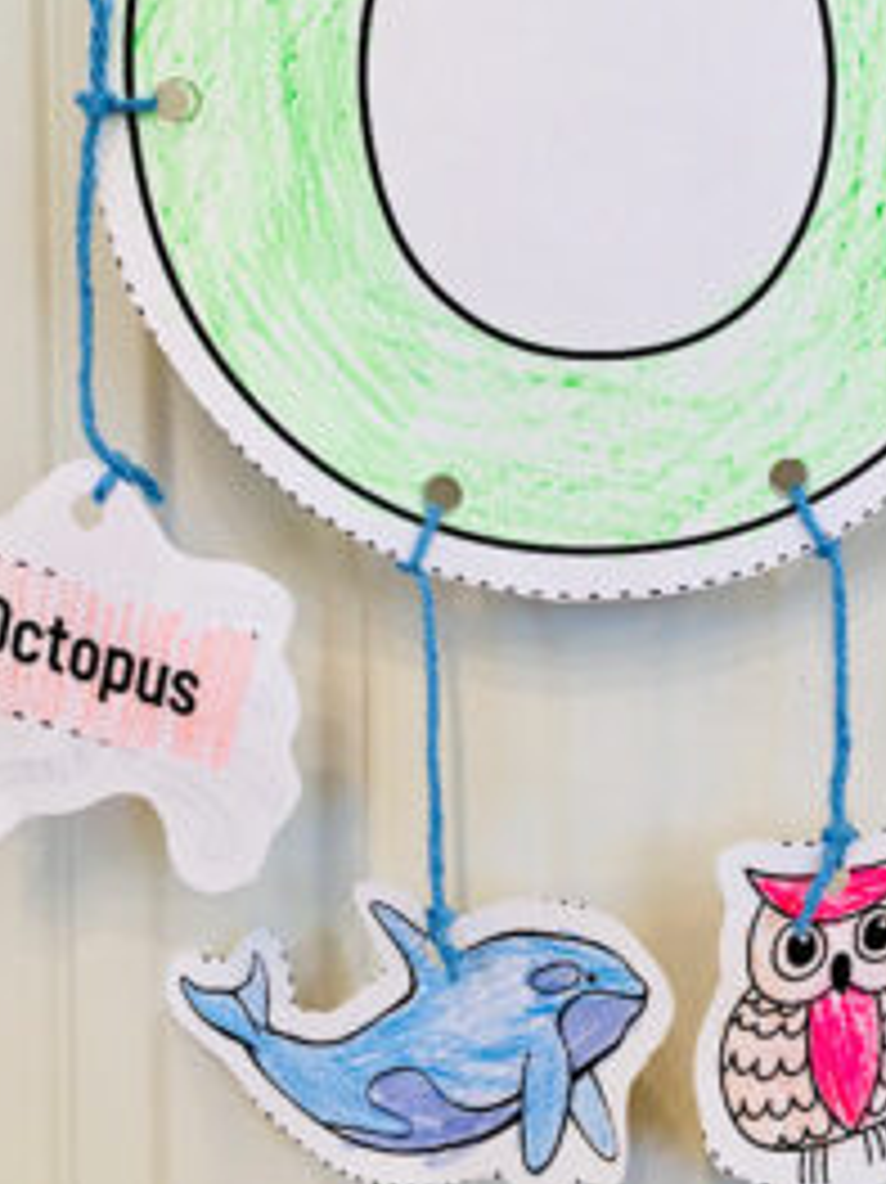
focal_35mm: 53
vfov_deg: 35.9
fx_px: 1810
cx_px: 571
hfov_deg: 27.4
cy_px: 423
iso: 40
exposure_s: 1/30
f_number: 2.2
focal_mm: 4.15
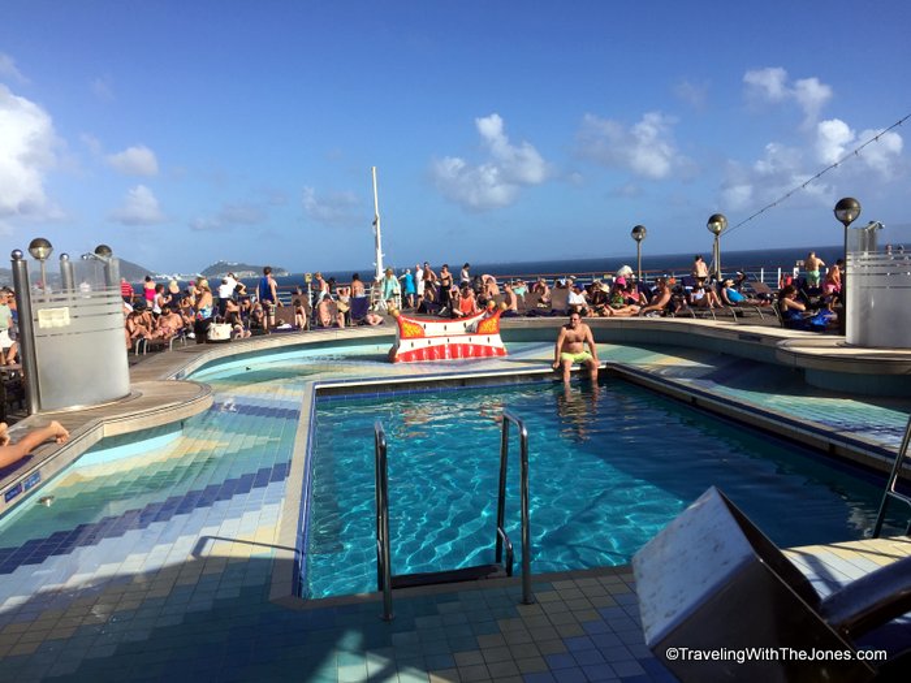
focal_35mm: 29
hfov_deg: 61.7
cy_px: 342
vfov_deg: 48.2
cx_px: 456
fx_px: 763
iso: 32
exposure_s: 1/2326
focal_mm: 4.15
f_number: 2.2
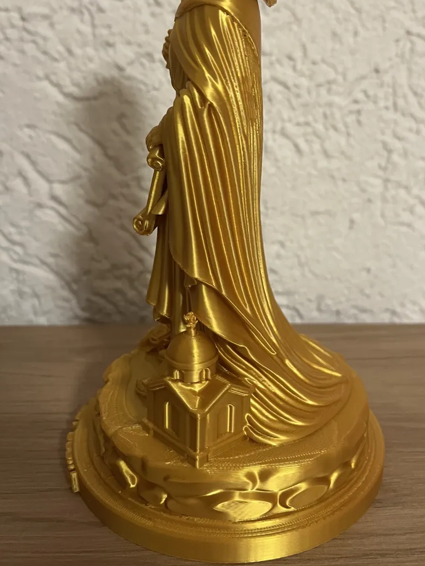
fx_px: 556
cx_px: 259
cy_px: 209
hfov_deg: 41.6
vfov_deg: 53.3
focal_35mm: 34
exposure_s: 1/33
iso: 400
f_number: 1.6
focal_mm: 5.1
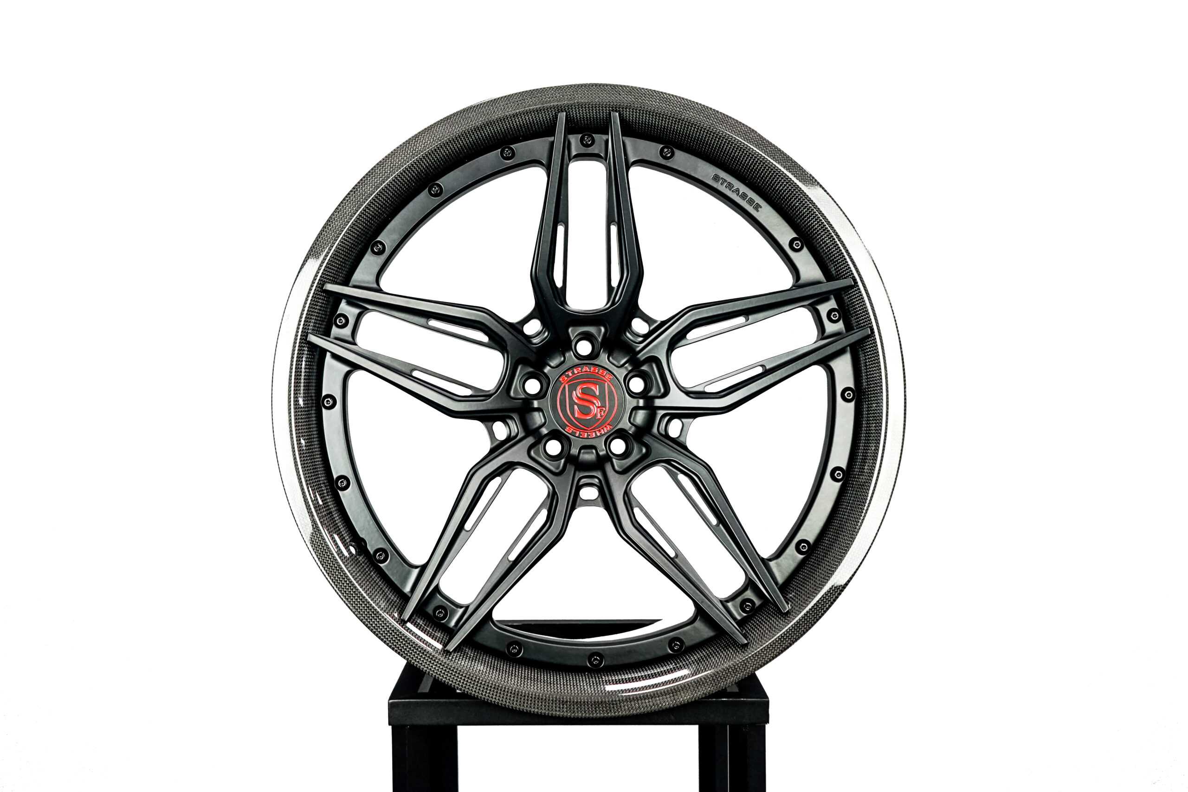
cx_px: 594
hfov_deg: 48.5
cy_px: 396
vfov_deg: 33.4
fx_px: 1320
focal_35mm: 40
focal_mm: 40
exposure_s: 1/160
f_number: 4
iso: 1250
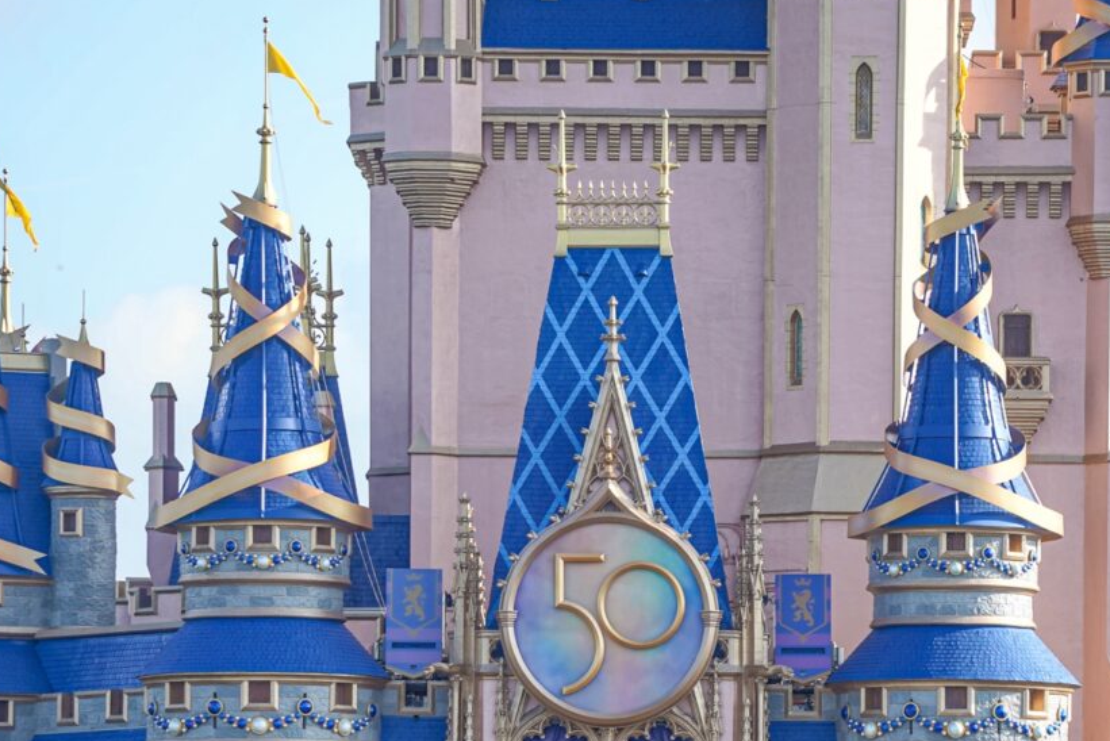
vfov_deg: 3.7
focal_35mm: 374
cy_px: 683
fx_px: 11535
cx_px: 696
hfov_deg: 5.5
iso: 200
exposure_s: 1/800
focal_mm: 200
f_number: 4
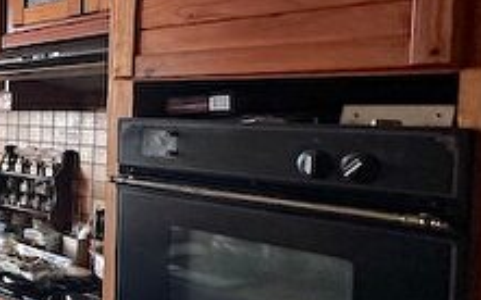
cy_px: 129
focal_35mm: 47
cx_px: -174
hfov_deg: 31.0
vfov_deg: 27.4
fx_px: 616
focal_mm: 2.22
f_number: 2.2
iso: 320
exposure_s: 1/98
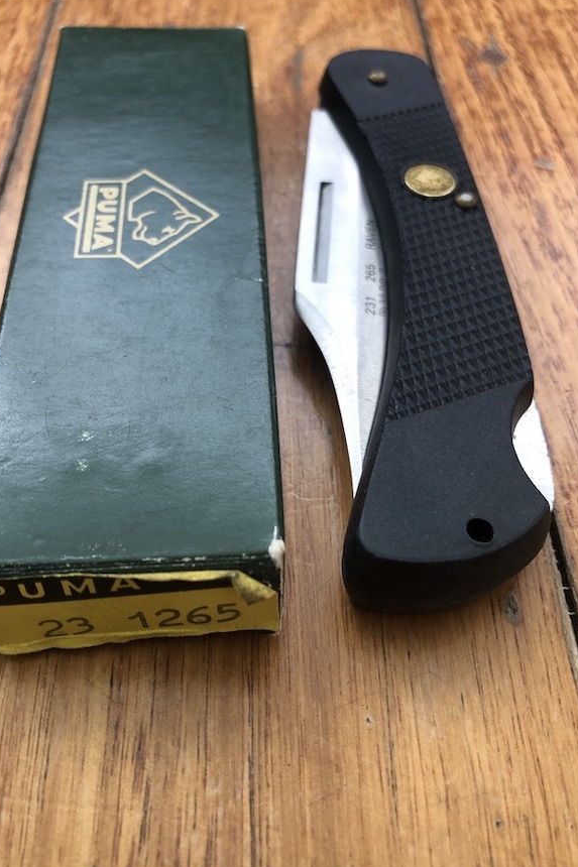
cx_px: 270
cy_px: 430
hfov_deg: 41.1
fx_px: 771
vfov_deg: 58.7
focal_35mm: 32
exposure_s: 1/17
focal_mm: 3.99
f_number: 1.8
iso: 40
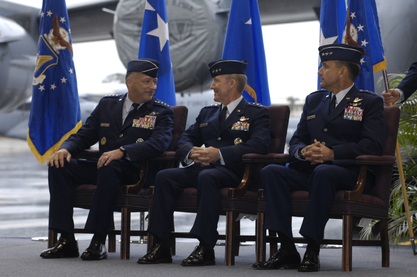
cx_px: 208
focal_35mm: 165
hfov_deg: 12.5
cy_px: 138
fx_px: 1909
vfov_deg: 8.3
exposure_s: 1/100
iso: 640
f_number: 5.6
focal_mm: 110
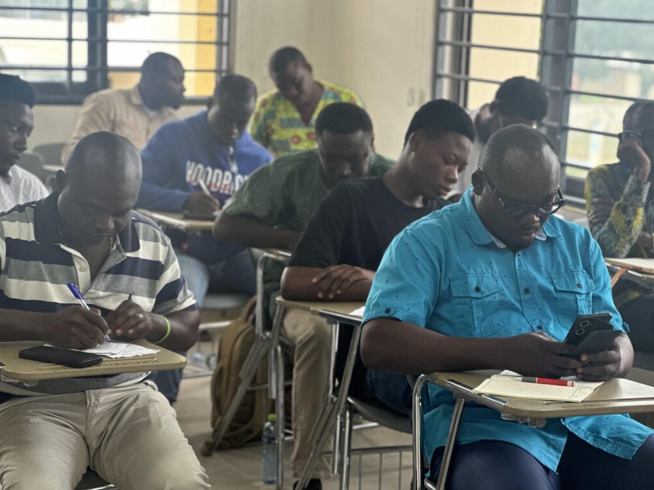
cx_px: 329
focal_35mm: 78
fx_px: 1473
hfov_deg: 25.0
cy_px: 245
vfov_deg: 18.9
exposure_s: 1/100
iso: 200
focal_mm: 9
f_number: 2.8
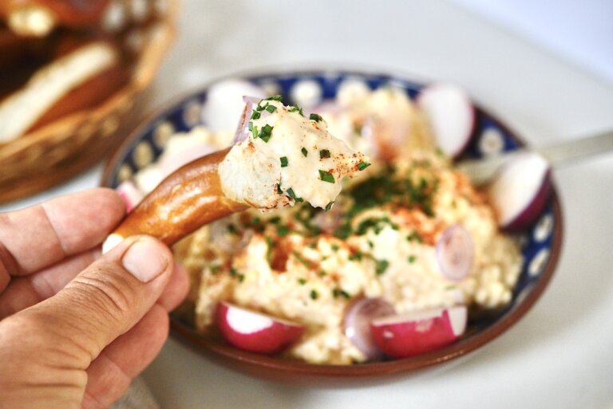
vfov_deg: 22.7
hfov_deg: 33.4
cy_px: 204
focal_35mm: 60
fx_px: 1022
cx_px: 306
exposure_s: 1/250
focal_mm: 60
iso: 2500
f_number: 5
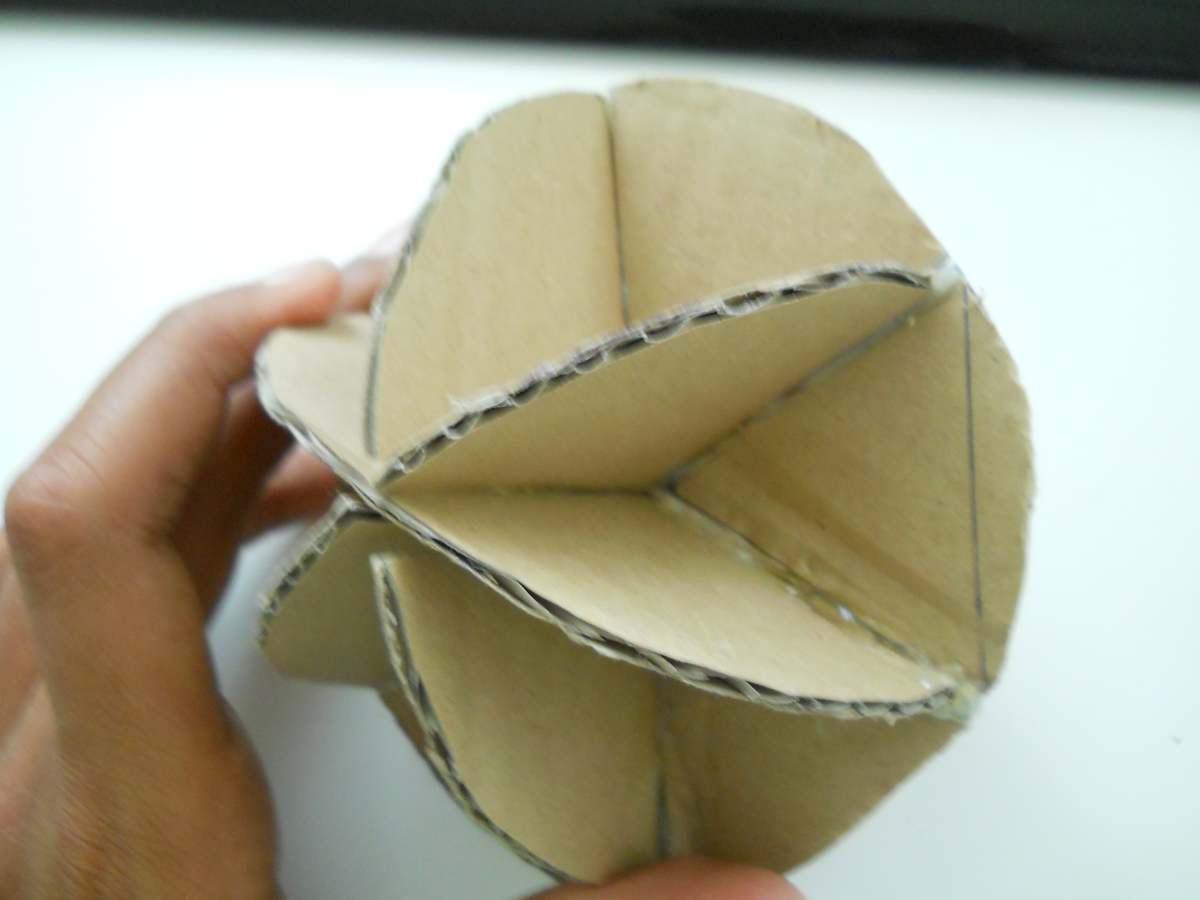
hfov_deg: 45.8
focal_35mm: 41
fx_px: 1421
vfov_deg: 35.1
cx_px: 600
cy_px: 450
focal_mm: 6.72
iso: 400
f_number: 3.1
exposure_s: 1/25
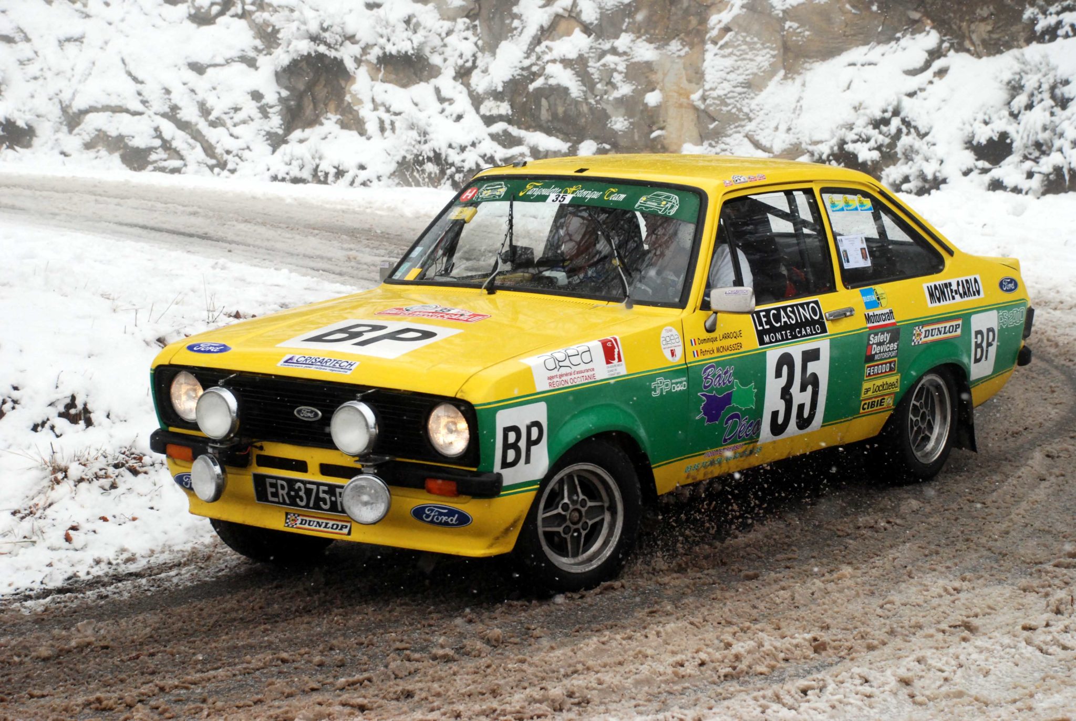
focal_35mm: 87
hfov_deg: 23.4
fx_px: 2603
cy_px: 360
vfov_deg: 15.8
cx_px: 538
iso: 800
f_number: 8
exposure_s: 1/1000
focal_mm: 58
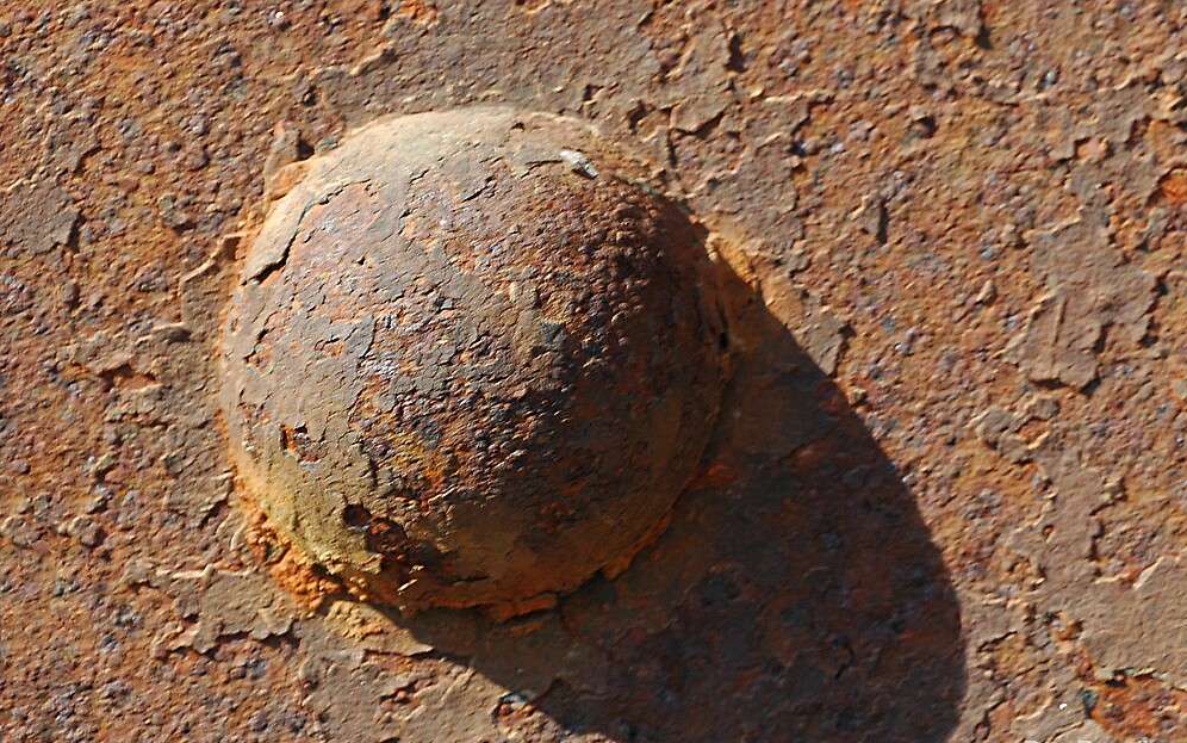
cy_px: 395
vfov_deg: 4.8
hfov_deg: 7.6
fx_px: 8931
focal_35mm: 276
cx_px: 595
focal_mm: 180
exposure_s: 1/40
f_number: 14
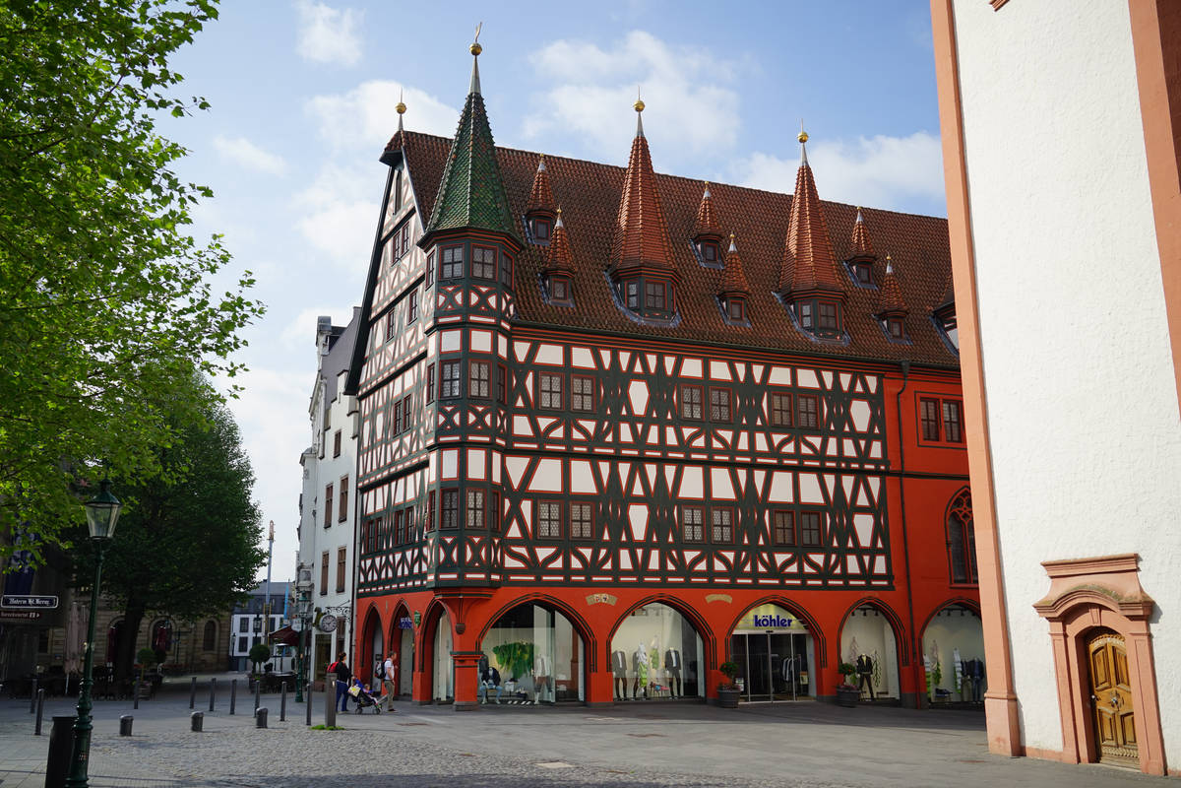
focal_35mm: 32
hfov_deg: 58.7
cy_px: 394
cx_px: 590
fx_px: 1050
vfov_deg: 41.1
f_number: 4
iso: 100
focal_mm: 32
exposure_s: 1/1000
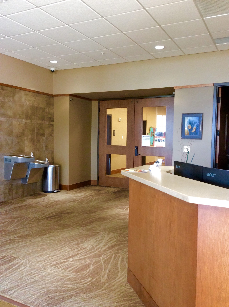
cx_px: 114
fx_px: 283
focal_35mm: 32
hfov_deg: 44.1
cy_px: 154
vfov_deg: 56.9
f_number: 2.4
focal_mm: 3.3
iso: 125
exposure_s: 1/24
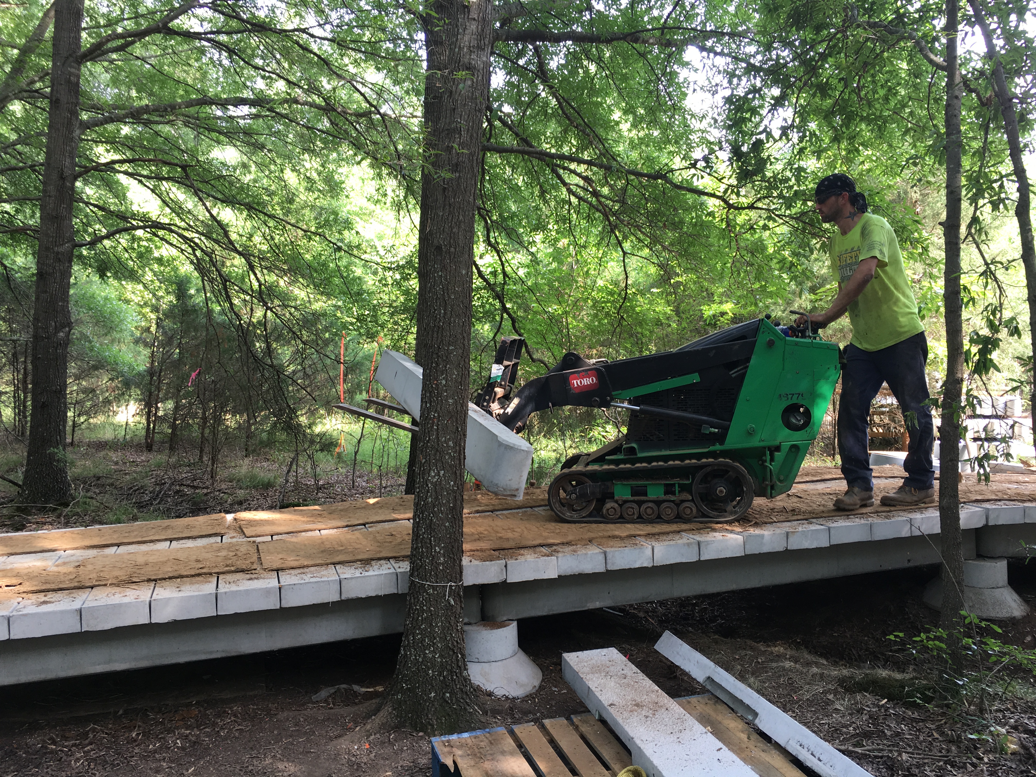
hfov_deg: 61.7
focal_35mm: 29
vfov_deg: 48.2
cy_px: 388
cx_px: 518
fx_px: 868
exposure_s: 1/40
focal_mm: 4.15
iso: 25
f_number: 2.2
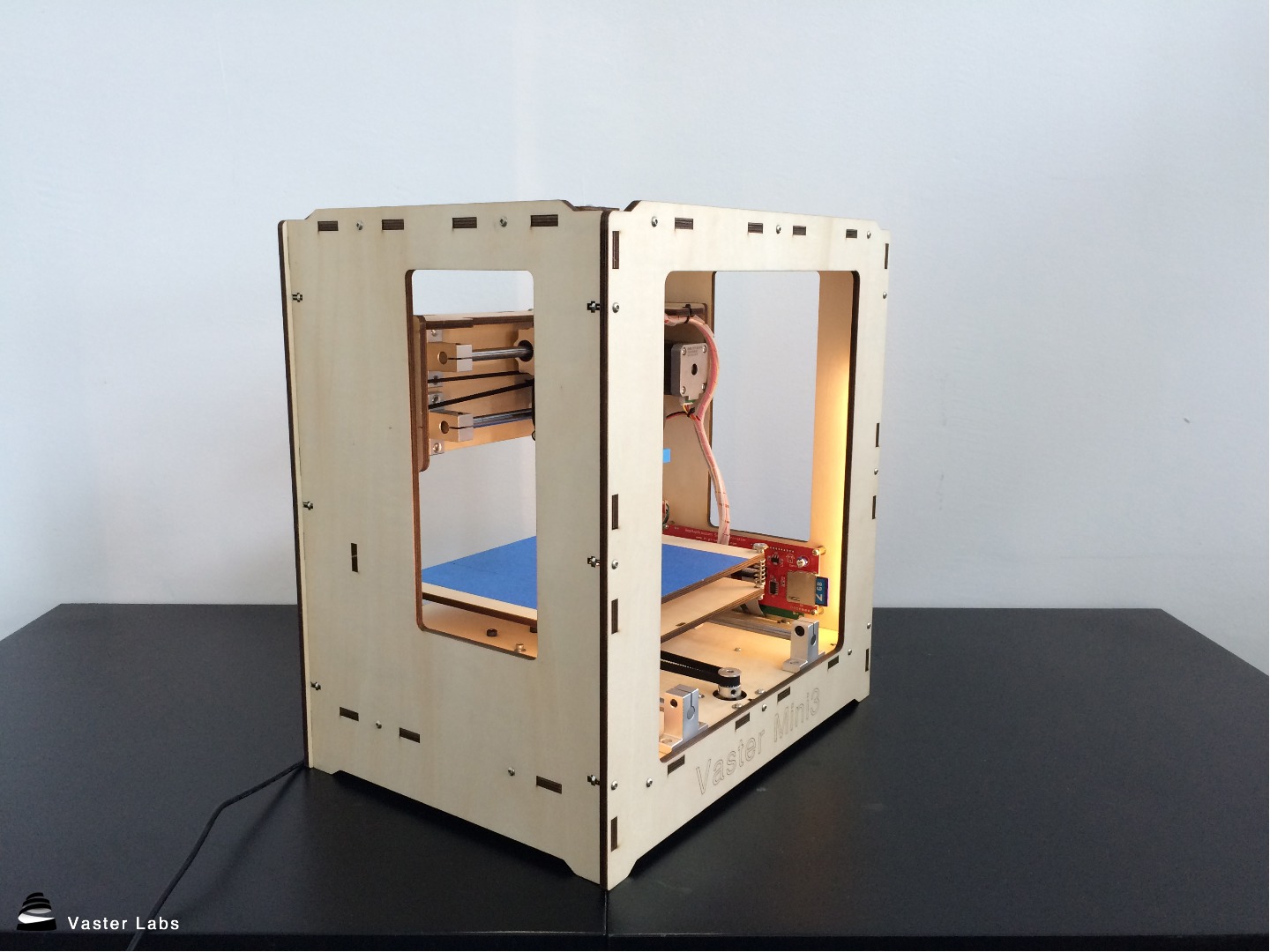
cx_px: 635
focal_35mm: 29
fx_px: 1064
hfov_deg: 61.7
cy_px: 476
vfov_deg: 48.2
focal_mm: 4.15
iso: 250
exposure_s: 1/33
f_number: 2.2
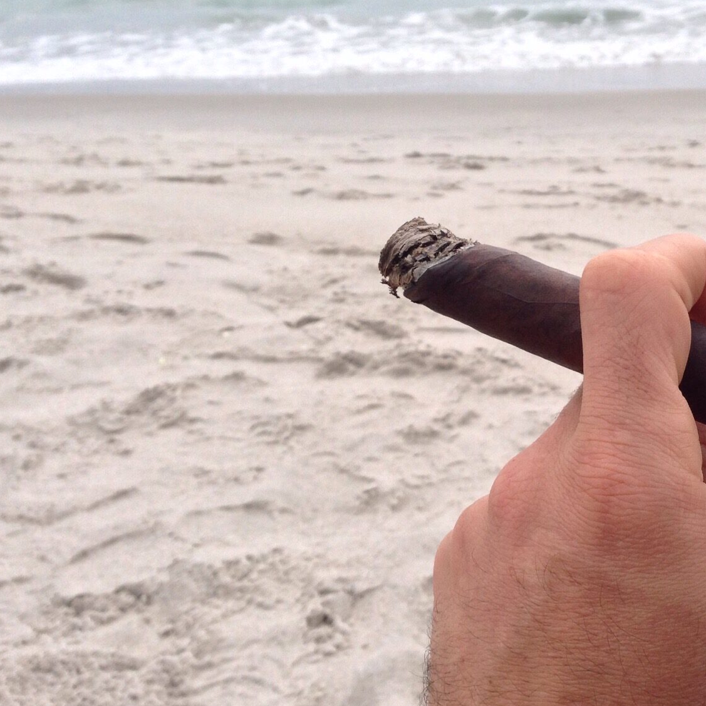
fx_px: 1223
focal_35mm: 53
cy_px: 299
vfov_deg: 32.1
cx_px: 527
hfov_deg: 31.6
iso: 50
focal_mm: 4.12
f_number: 2.4
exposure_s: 1/889
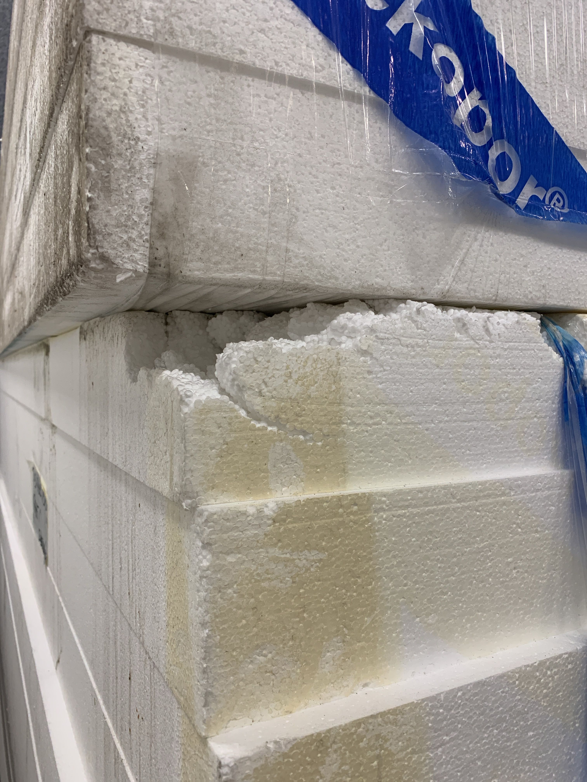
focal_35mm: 26
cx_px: 294
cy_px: 391
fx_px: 588
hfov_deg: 53.1
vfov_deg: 67.3
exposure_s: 1/112
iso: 100
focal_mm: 4.25
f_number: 1.8
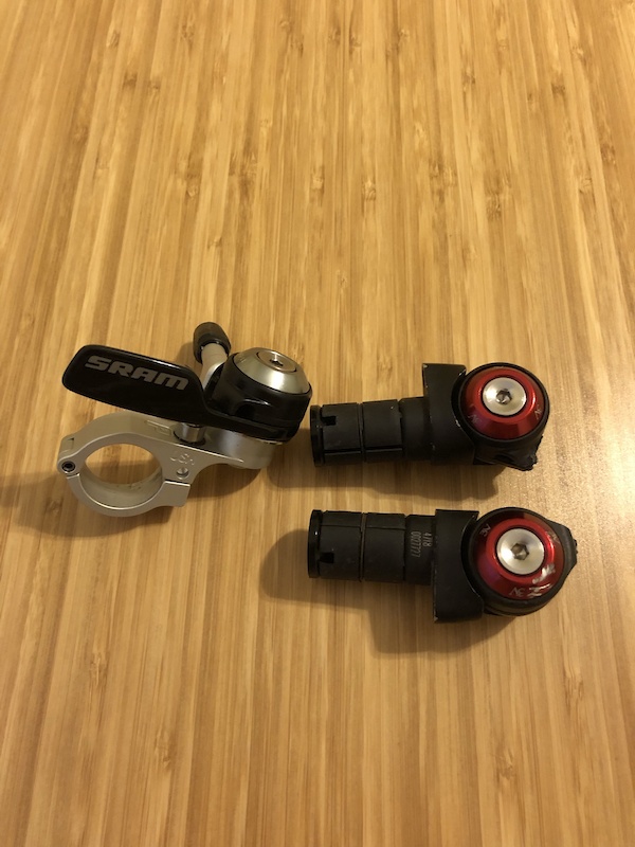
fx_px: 685
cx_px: 318
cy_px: 424
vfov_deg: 63.4
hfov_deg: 49.7
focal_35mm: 28
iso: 100
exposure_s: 1/6
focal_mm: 3.99
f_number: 1.8
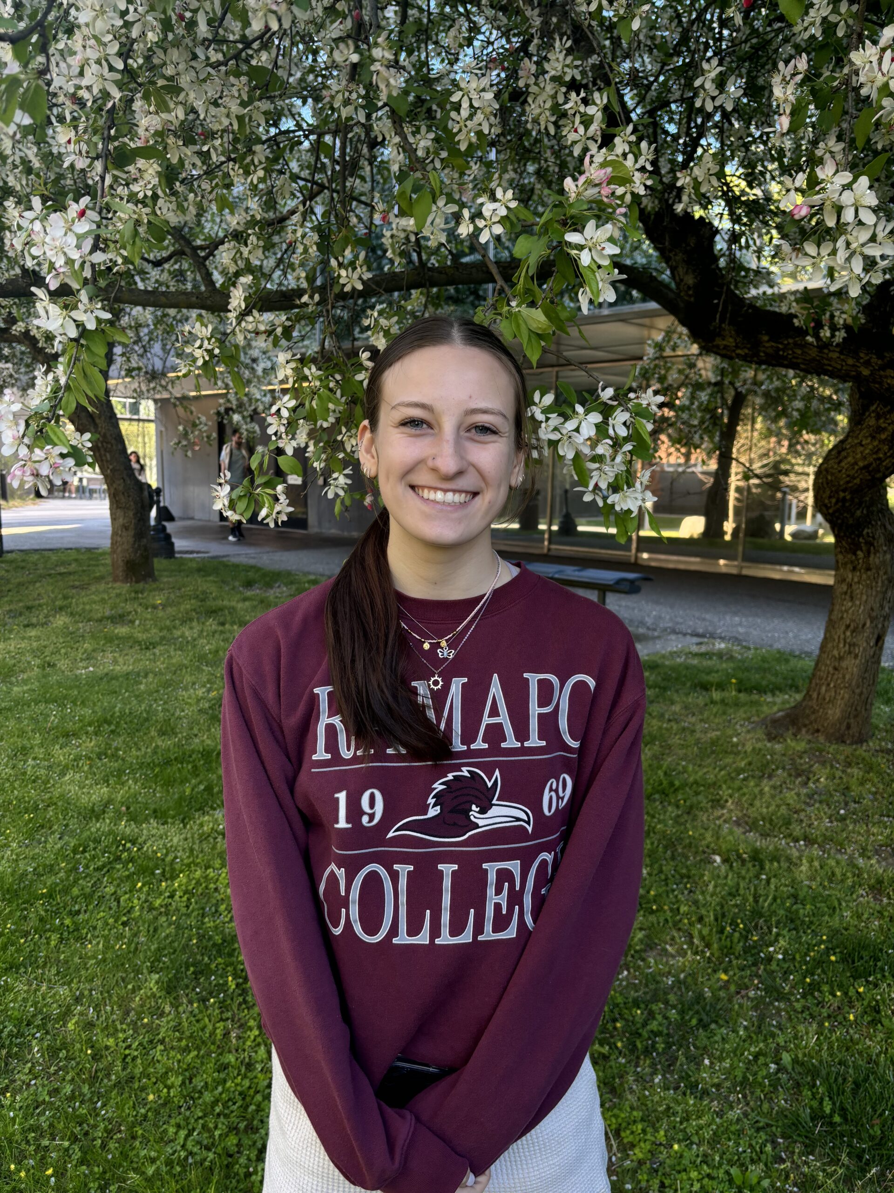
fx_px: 895
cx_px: 447
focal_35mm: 26
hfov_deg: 53.1
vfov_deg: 67.3
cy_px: 596
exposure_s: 1/121
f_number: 1.6
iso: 50
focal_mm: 5.96
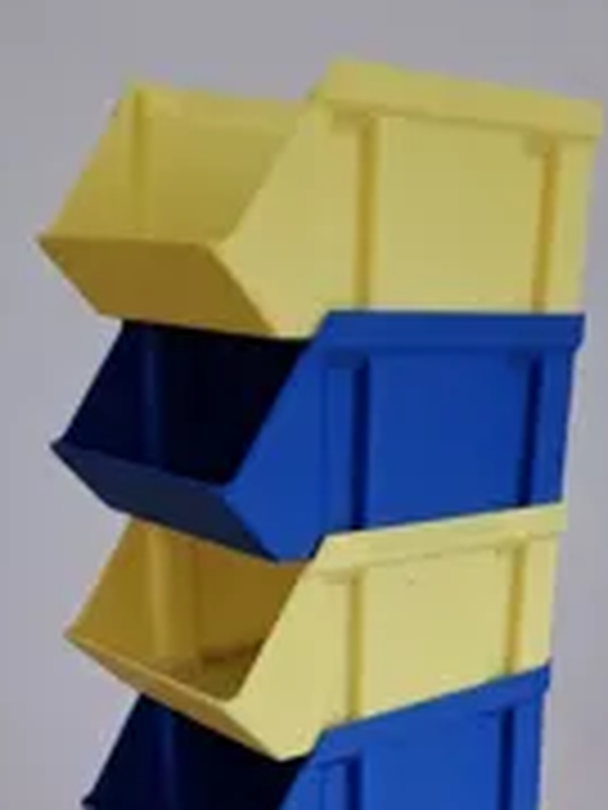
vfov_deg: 34.0
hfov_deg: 28.3
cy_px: 819
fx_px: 1194
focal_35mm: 51
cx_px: 414
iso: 400
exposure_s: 1/25
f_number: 1.8
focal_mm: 5.54
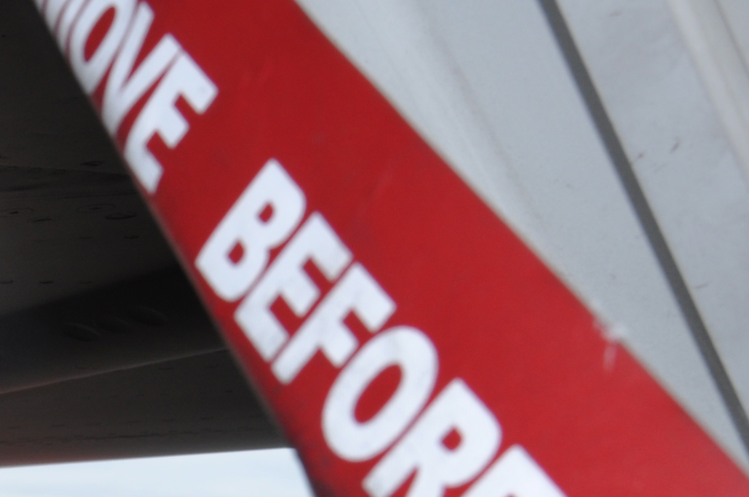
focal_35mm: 152
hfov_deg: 13.1
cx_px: -208
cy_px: 665
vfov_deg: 8.9
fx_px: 3158
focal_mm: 32
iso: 200
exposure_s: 1/200
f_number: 11
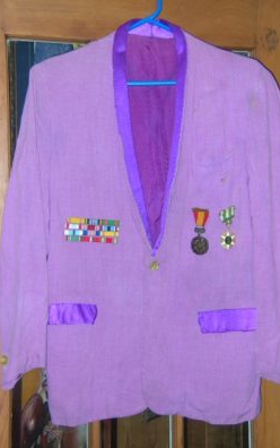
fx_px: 927
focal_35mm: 76
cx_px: 157
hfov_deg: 17.2
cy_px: 225
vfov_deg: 27.1
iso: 51
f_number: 3.3
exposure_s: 1/120
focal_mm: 11.7
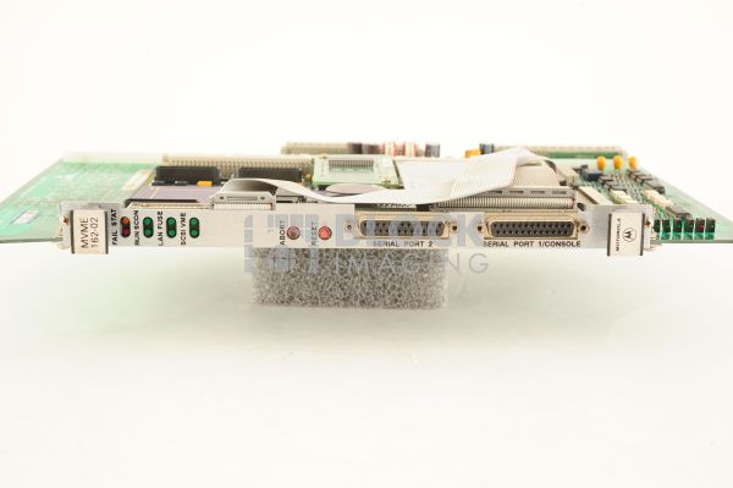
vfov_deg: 26.9
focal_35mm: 50
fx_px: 1017
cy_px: 244
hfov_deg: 39.6
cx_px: 366
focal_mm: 50
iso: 1600
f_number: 10
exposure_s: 1/125
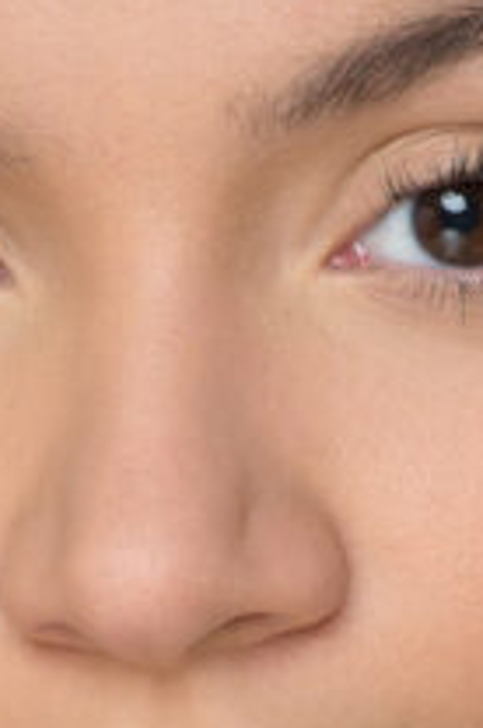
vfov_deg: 3.5
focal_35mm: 583
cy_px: 1001
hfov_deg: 2.4
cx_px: 290
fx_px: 11771
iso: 100
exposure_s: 1/200
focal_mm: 105
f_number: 8
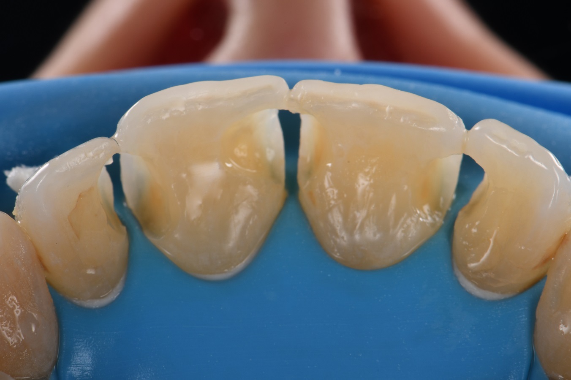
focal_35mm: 157
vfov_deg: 8.7
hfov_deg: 13.1
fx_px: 2489
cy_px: 190
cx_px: 286
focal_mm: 105
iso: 200
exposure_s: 1/160
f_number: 32
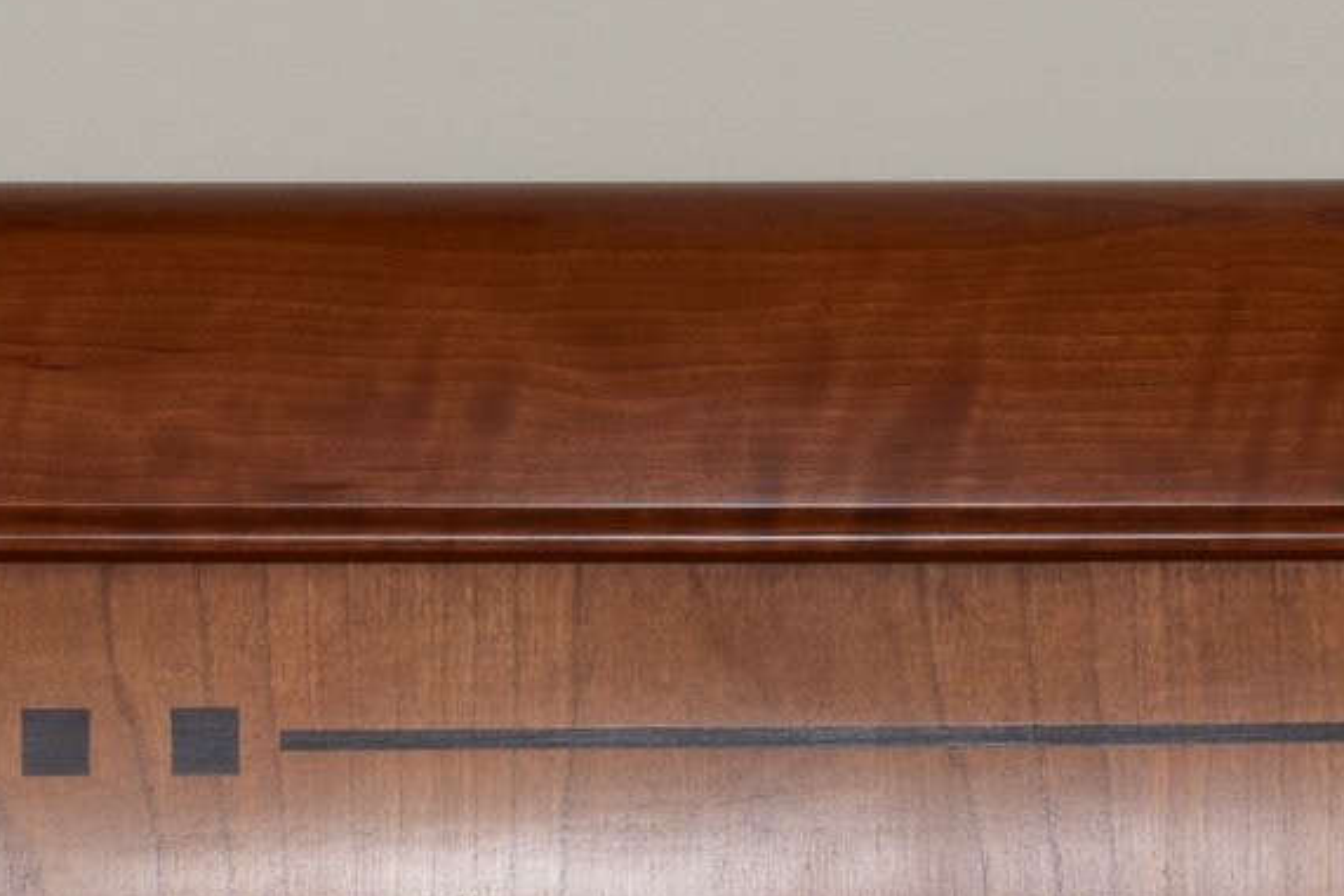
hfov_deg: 8.9
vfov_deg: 5.9
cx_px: 64
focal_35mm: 231
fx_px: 8626
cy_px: 1104
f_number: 16
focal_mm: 66
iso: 100
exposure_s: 1/60
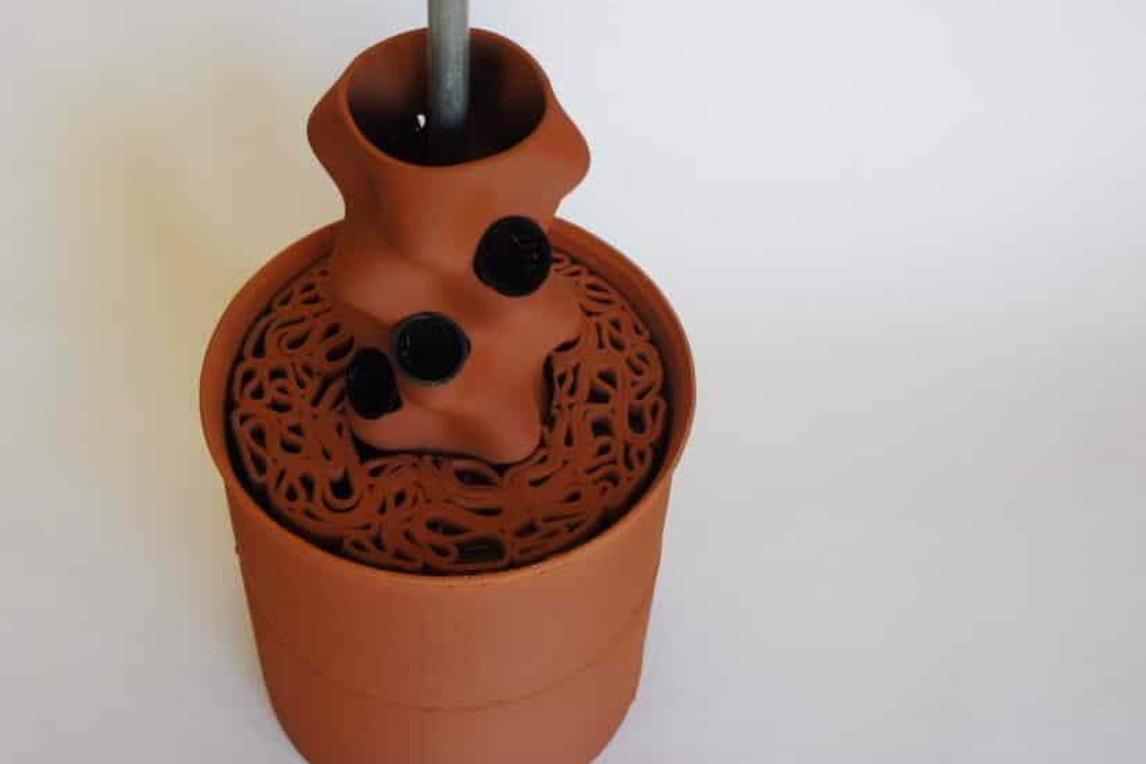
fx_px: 1496
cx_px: 432
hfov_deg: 41.6
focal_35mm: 47
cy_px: 348
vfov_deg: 28.6
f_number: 4.5
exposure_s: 1/50
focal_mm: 22
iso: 200
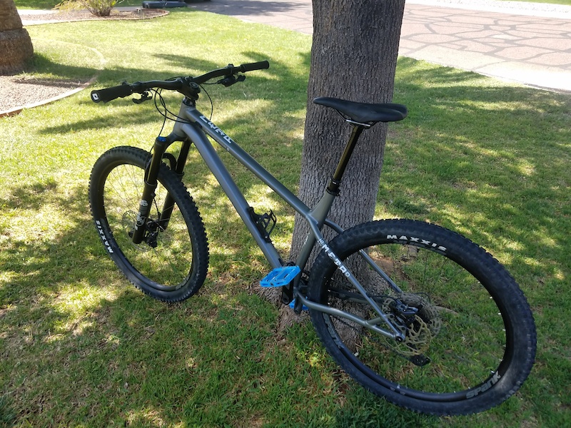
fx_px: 429
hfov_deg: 67.3
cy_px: 214
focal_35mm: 26
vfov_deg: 53.1
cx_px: 286
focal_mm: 4.2
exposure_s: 1/483
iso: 50
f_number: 1.7
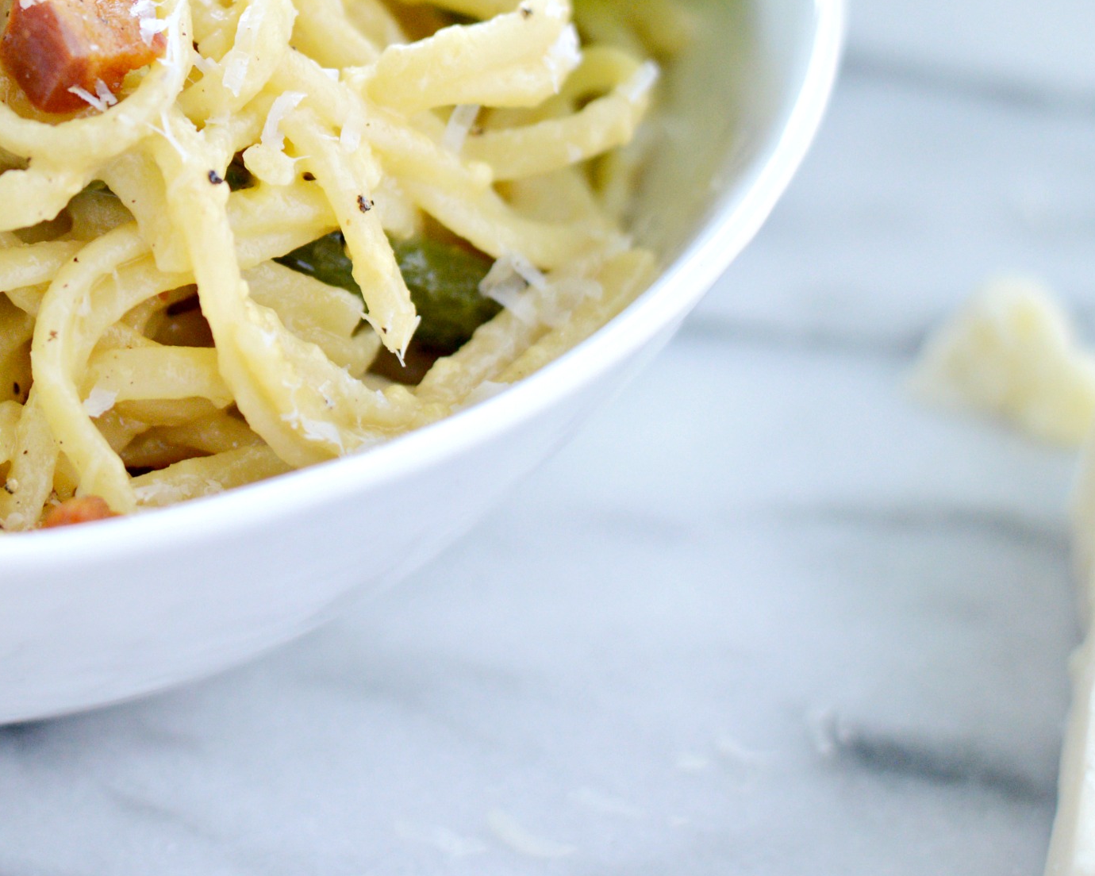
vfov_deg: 14.2
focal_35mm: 107
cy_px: 61
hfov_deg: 17.6
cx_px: 35
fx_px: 3468
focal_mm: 50
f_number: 2.8
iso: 1400
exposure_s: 1/800
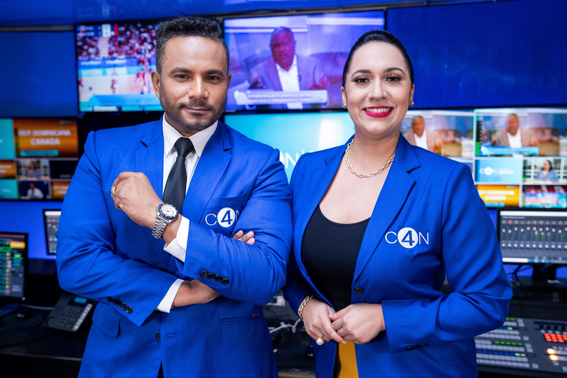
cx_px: 284
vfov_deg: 36.9
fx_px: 567
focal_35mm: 36
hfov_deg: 53.1
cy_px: 189
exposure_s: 1/125
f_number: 4
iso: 2500
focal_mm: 36
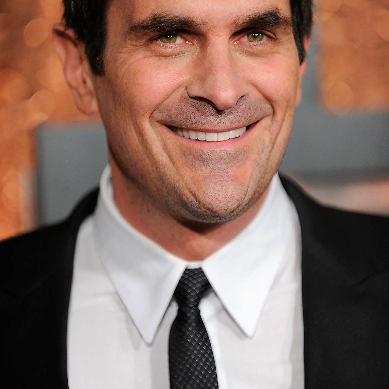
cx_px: 194
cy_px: 126
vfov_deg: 8.0
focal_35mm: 218
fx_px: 2772
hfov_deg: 8.0
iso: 1000
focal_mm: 170
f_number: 2.8
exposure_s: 1/250
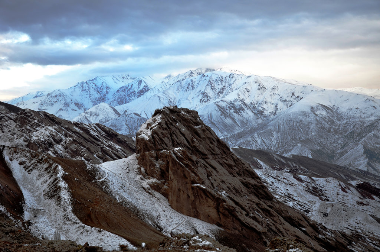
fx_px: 600
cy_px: 126
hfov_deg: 35.1
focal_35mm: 57
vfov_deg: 23.7
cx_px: 190
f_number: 5.6
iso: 200
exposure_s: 1/125
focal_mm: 38
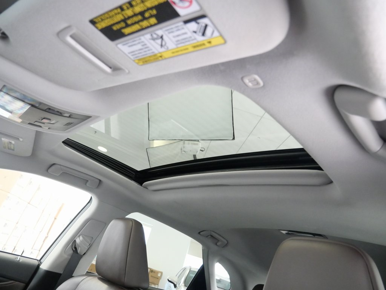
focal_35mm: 24
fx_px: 268
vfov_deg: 56.8
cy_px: 145
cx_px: 193
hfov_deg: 71.6
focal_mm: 12
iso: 3200
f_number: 3.5
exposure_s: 1/25
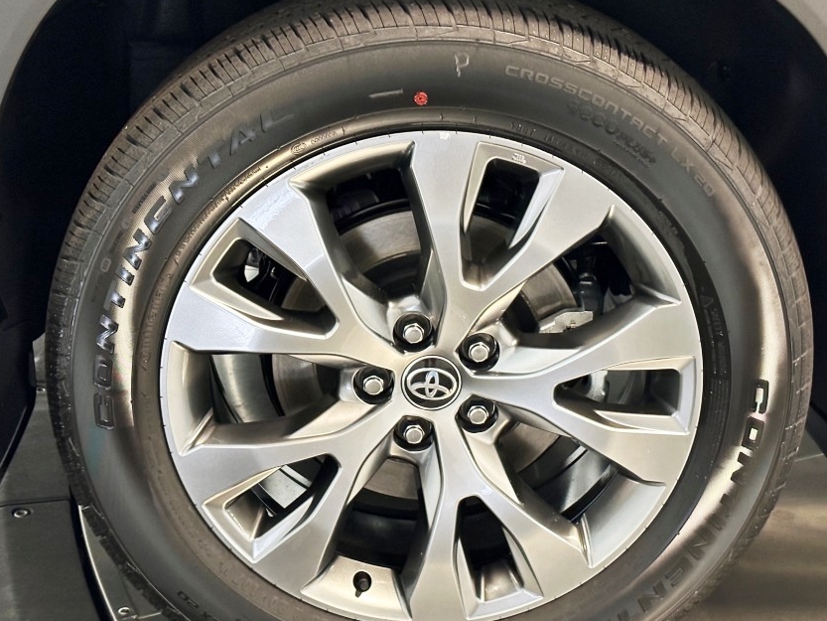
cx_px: 420
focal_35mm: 59
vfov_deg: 24.8
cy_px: 368
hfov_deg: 32.7
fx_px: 1410
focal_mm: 6.86
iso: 640
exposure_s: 1/30
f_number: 1.78
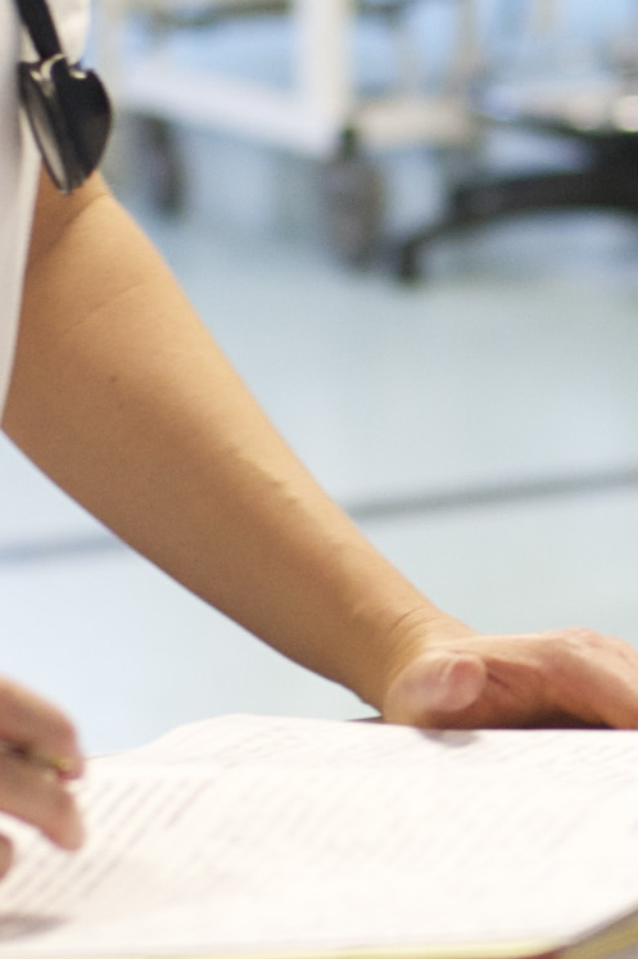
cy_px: 607
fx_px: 7586
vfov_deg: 7.2
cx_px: 844
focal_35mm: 285
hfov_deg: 4.8
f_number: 2.8
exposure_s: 1/60
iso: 1000
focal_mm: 50
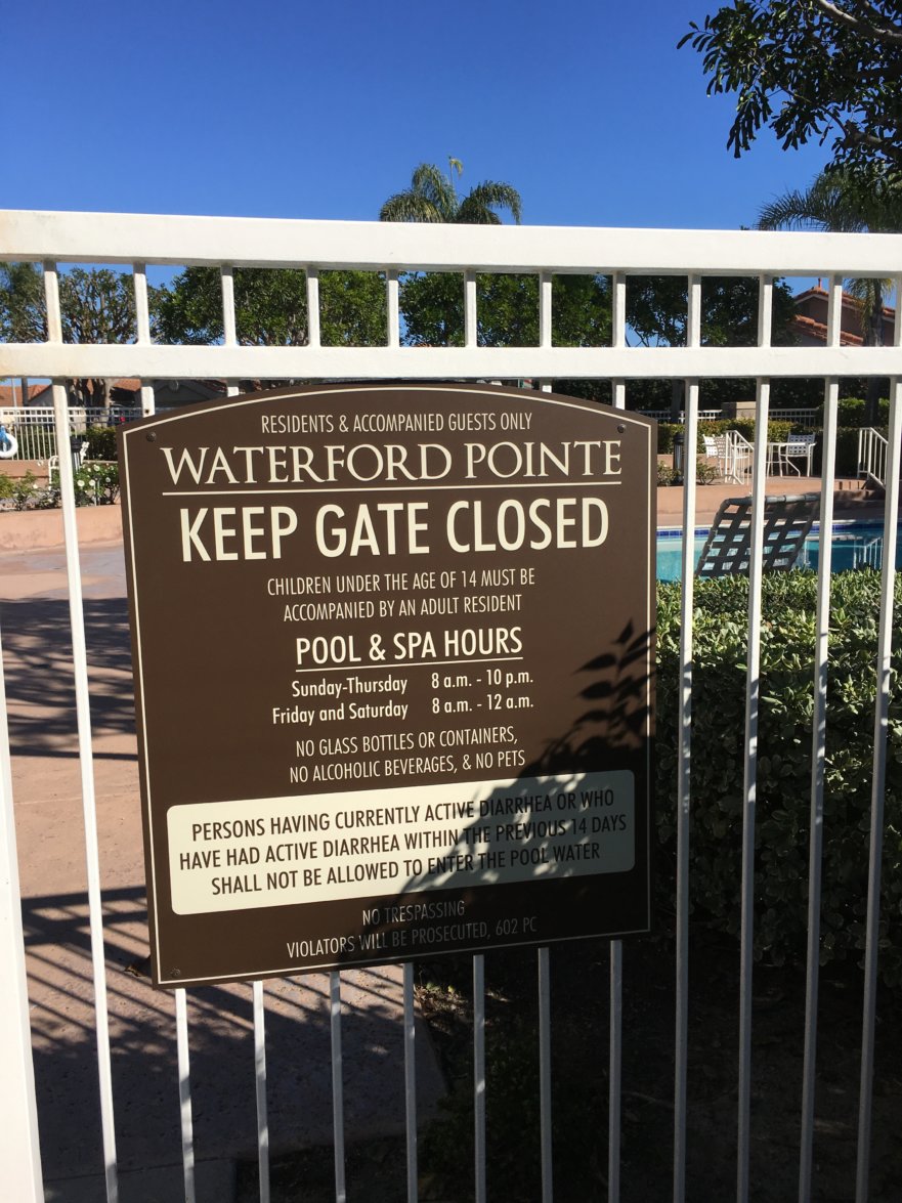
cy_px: 602
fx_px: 1008
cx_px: 451
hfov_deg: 48.2
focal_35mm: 29
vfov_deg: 61.7
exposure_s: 1/2959
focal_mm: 4.15
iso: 25
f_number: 2.2
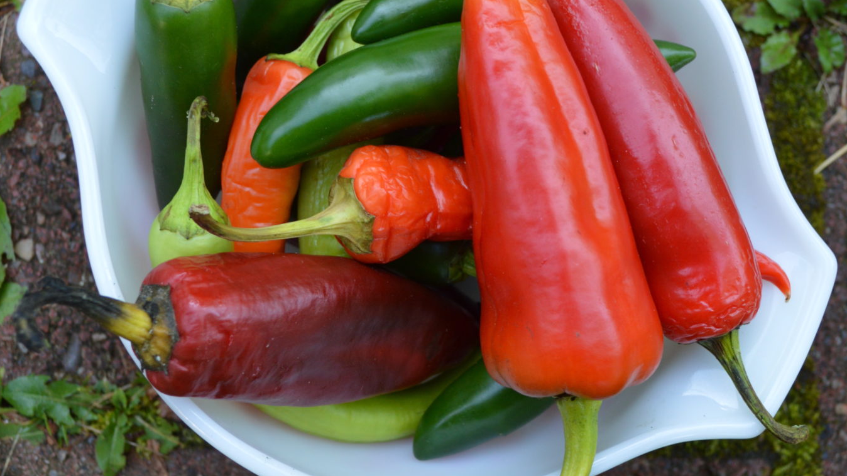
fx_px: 1392
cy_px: 225
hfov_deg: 33.8
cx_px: 421
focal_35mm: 62
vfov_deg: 19.4
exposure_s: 1/100
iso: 400
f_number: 5
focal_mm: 26
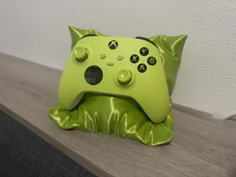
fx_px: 164
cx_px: 118
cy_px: 88
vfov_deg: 56.8
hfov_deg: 71.6
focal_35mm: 24
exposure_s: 1/40
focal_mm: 6.86
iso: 1000
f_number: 1.78
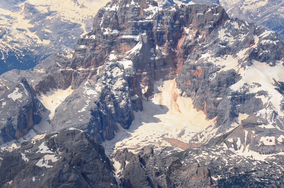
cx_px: 166
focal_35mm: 278
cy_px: 93
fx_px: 2189
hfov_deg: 7.4
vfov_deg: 4.9
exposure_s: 1/160
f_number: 11
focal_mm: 98
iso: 100
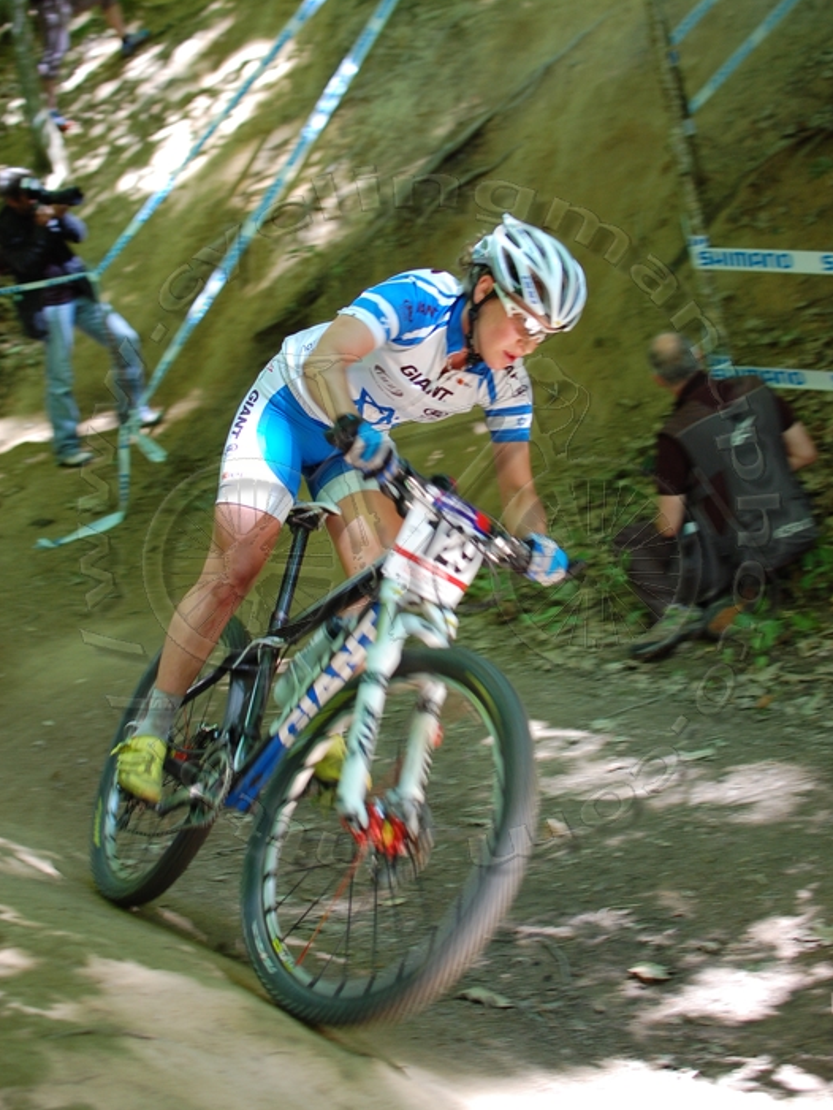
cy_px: 530
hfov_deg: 25.4
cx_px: 417
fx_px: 1846
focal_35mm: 58
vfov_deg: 33.5
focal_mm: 35
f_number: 2.5
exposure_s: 1/125
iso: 400
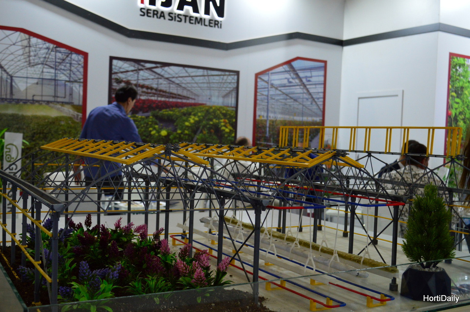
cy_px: 156
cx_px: 235
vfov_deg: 31.8
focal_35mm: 42
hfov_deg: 46.4
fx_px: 548
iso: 1250
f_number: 6.3
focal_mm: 28
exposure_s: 1/125
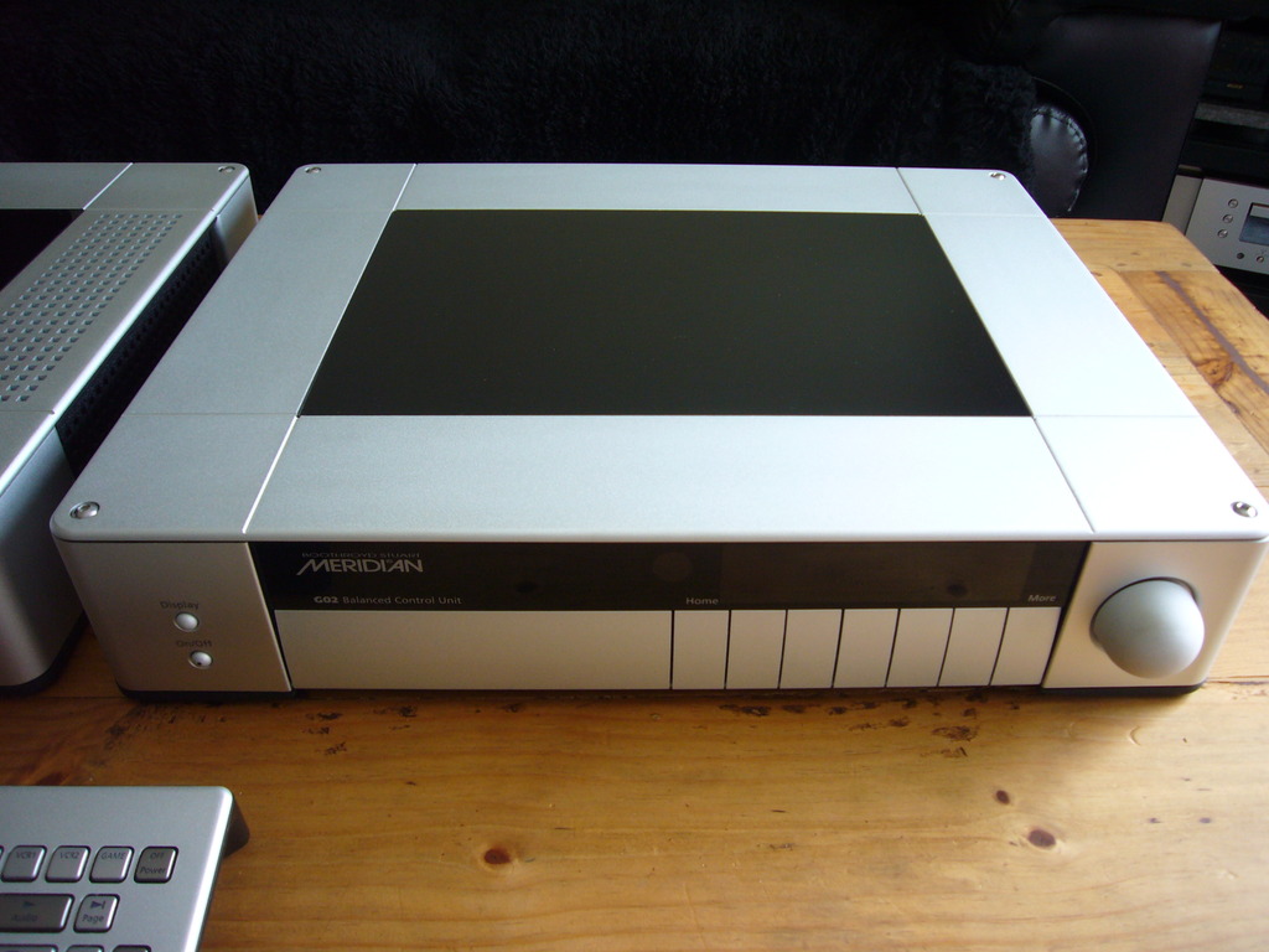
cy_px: 476
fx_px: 1026
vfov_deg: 49.7
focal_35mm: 28
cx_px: 634
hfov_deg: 63.4
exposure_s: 1/25
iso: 100
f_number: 2.8
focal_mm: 4.6
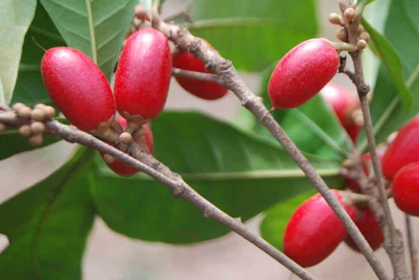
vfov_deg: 13.4
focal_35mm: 103
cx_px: 248
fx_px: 1196
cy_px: 138
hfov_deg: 19.9
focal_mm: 55
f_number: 5.6
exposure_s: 1/100
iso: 100
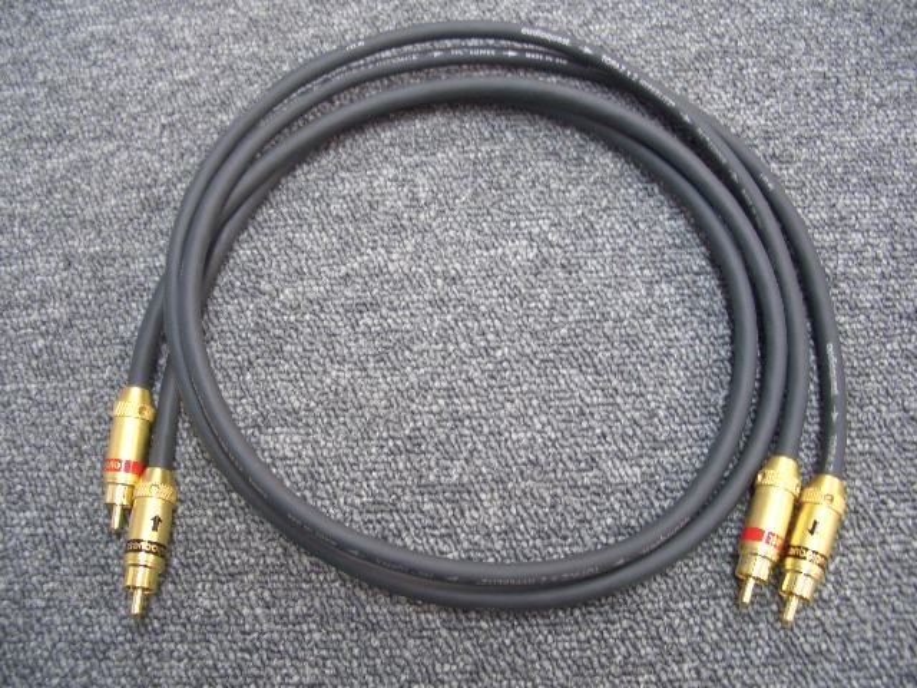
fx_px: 927
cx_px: 458
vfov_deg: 40.7
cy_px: 344
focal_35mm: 35
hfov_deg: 52.6
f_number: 2.6
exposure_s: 1/15
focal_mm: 5.8
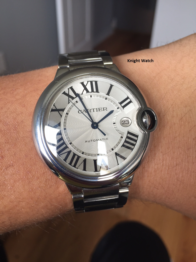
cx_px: 98
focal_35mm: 29
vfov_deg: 61.7
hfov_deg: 48.2
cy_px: 131
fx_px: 219
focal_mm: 4.15
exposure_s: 1/60
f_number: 2.2
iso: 32
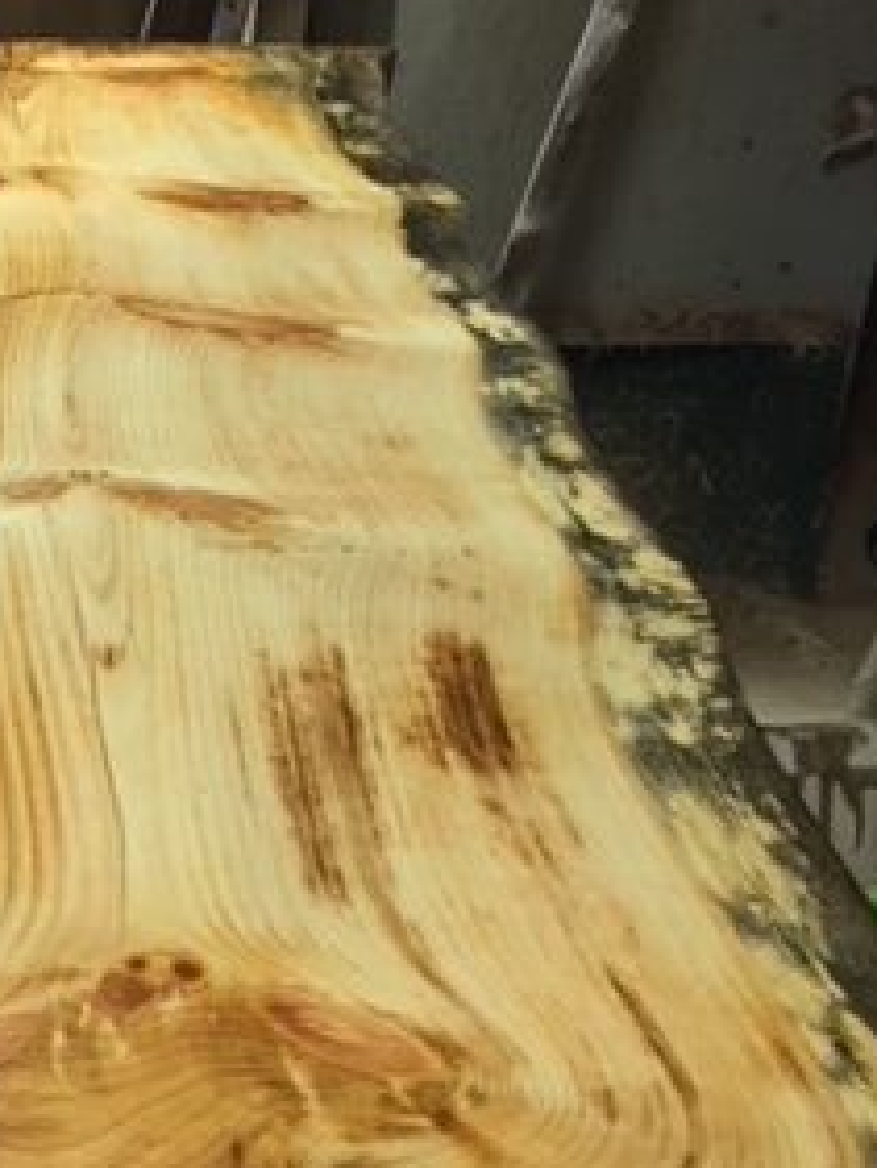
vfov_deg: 29.0
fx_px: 2228
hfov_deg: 21.7
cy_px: 860
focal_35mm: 66
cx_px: 75
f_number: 2.2
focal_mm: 4.15
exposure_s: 1/30
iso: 40
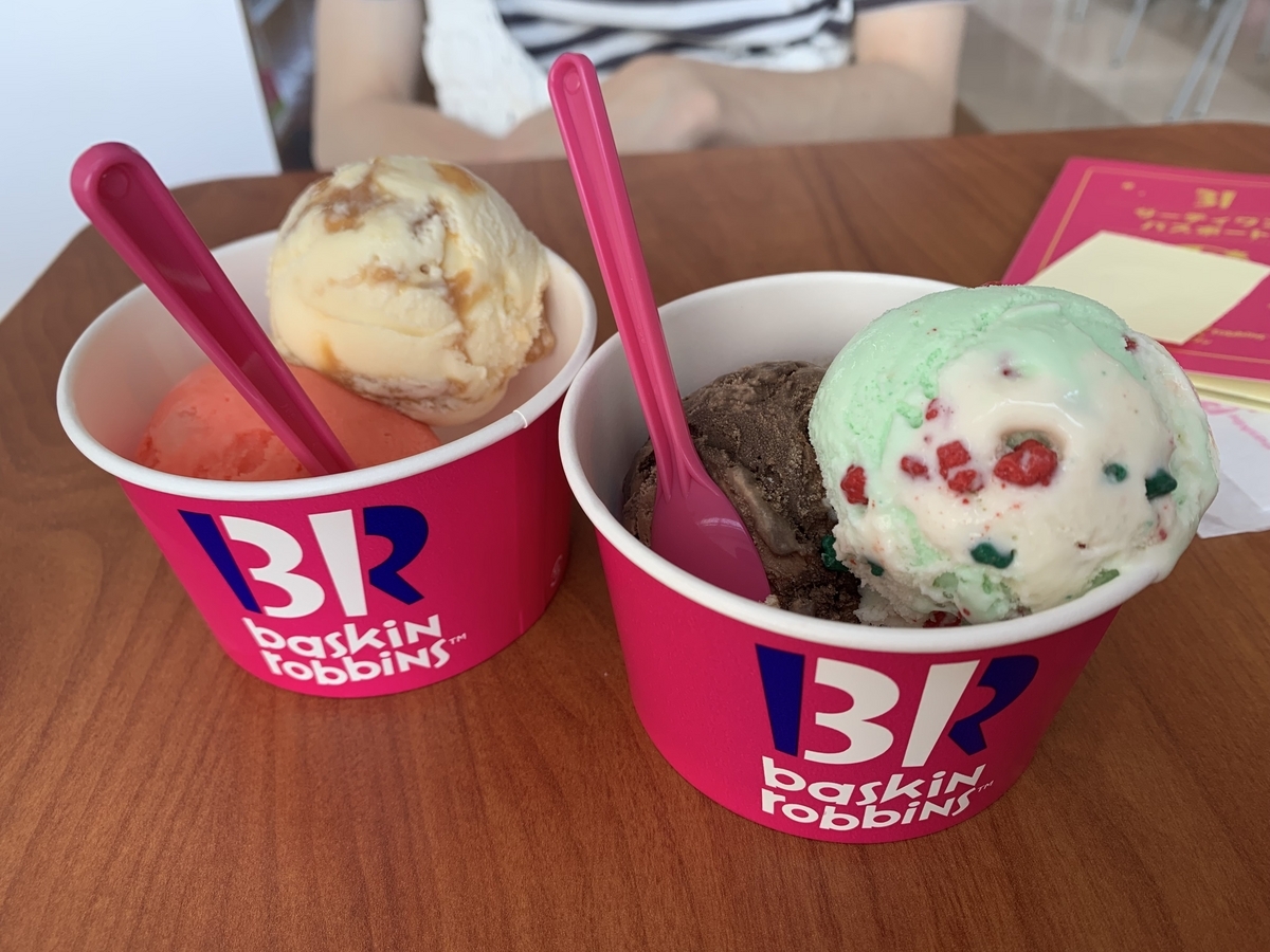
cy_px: 476
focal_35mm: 26
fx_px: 954
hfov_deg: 67.3
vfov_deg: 53.1
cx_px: 635
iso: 25
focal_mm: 4.25
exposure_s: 1/121
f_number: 1.8
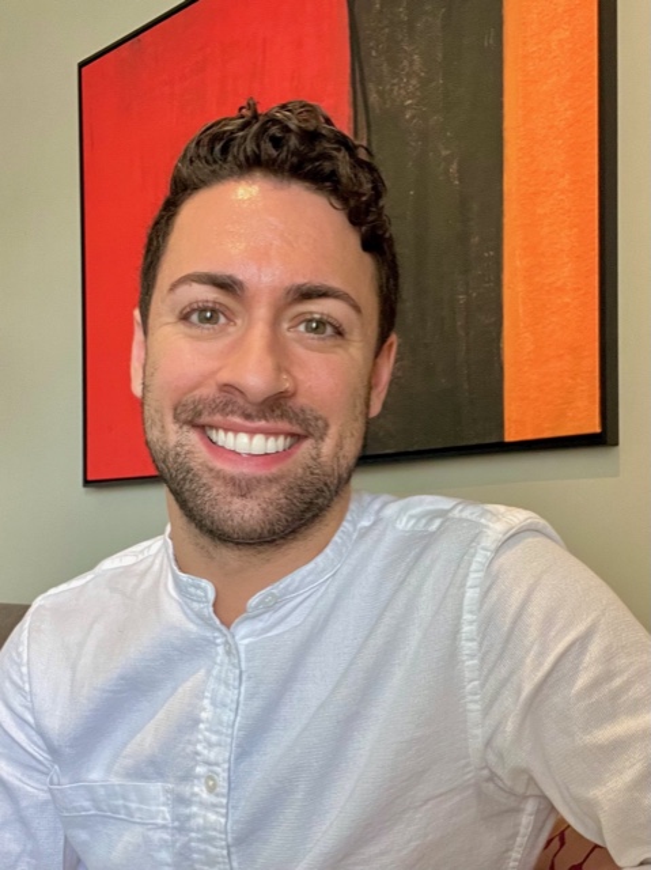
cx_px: 326
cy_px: 435
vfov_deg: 60.0
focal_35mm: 30
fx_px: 753
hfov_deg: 46.7
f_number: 2.2
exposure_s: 1/60
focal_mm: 2.71
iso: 250
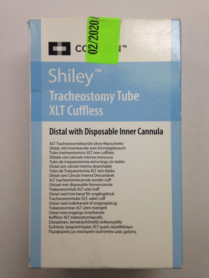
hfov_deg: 42.9
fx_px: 266
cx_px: 104
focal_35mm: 33
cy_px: 139
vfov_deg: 55.4
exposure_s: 1/120
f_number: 2.4
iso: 100
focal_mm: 4.12
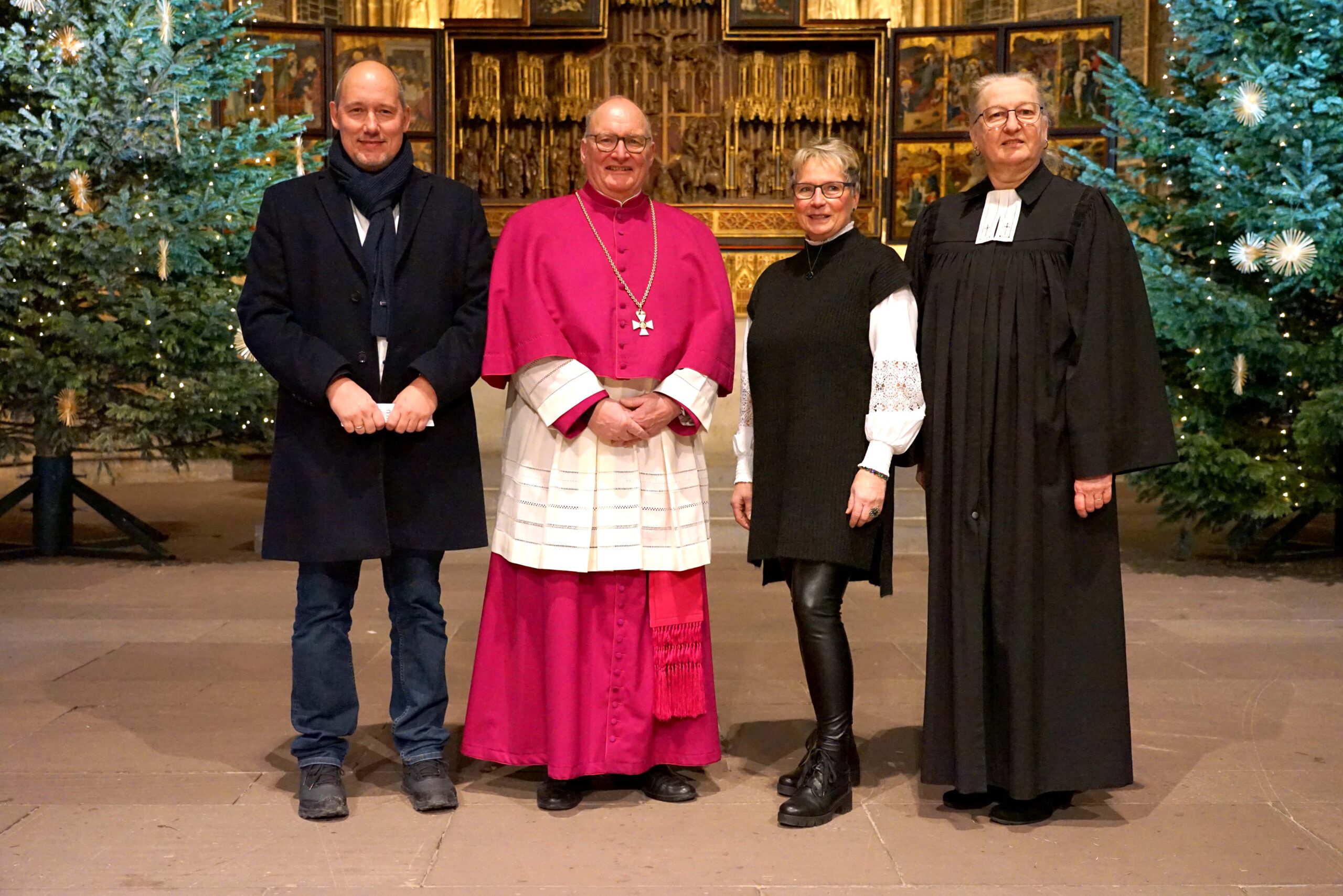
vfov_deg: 34.2
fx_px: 1455
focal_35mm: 39
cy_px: 448
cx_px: 672
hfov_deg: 49.6
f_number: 4
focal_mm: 39
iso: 6400
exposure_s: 1/80
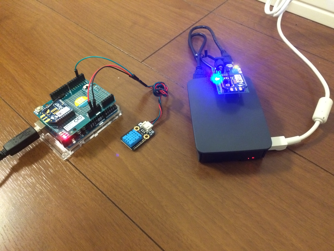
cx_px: 167
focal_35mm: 29
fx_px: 280
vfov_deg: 48.2
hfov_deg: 61.7
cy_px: 126
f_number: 2.2
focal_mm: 4.15
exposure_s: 1/15
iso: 500
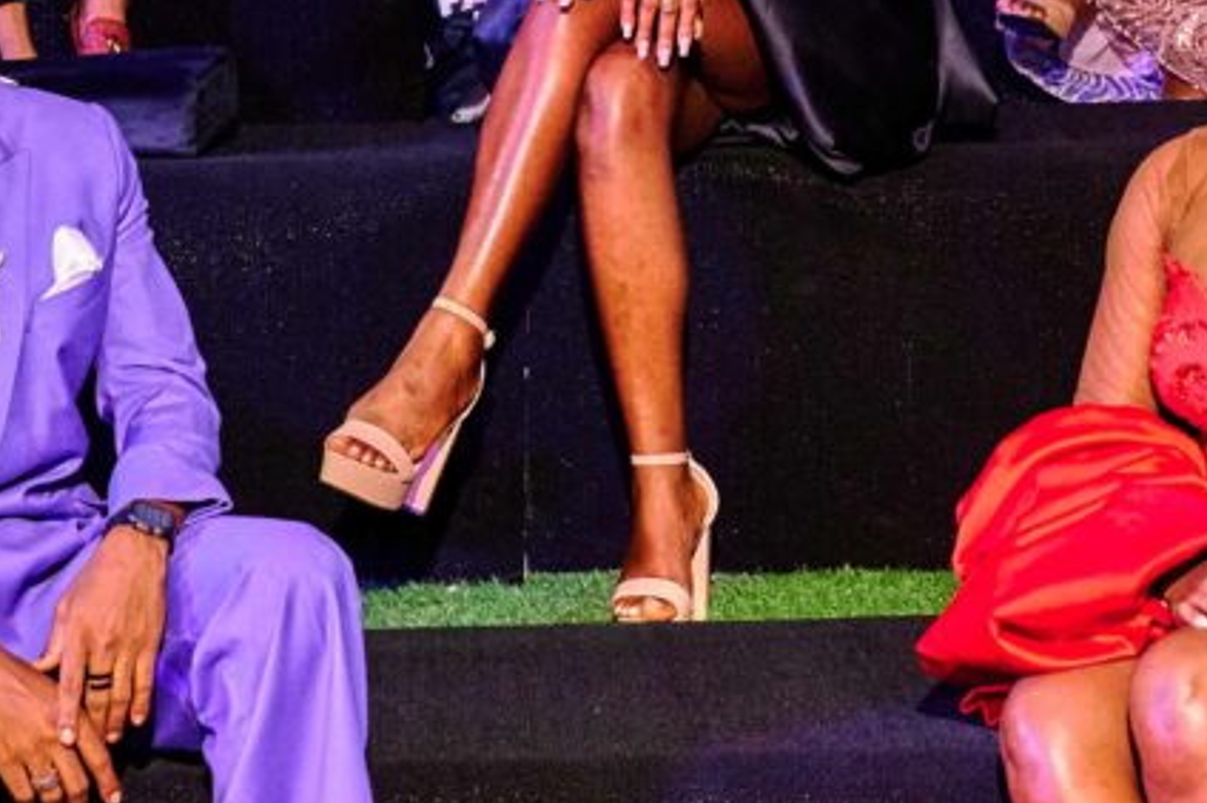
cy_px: 148
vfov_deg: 11.7
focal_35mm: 116
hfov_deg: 17.7
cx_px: 584
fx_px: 3886
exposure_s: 1/160
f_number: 2.8
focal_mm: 32
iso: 3200
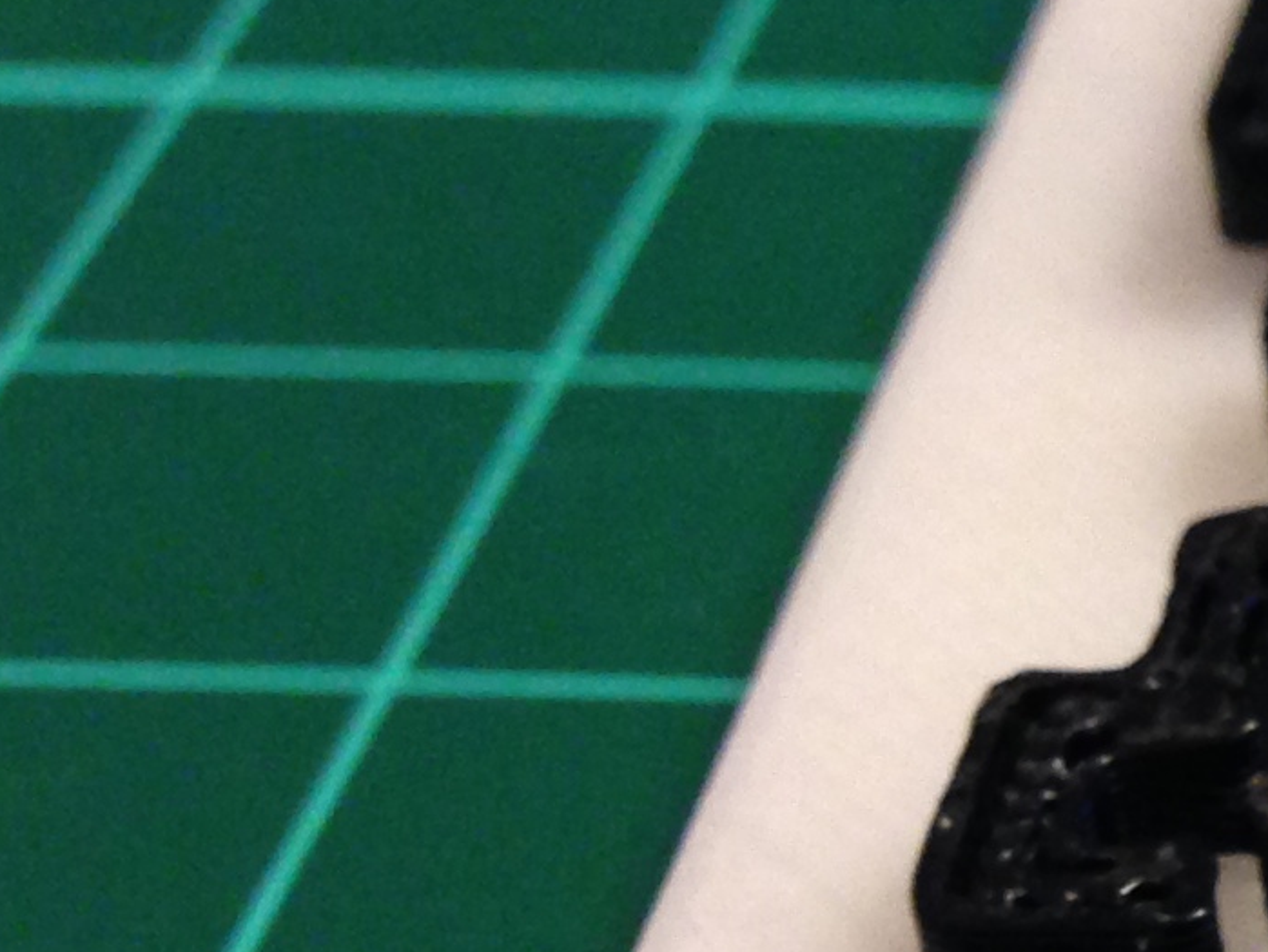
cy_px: 1133
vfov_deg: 9.5
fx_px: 5644
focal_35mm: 154
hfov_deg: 11.3
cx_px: 2761
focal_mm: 4.12
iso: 125
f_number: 2.4
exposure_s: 1/20
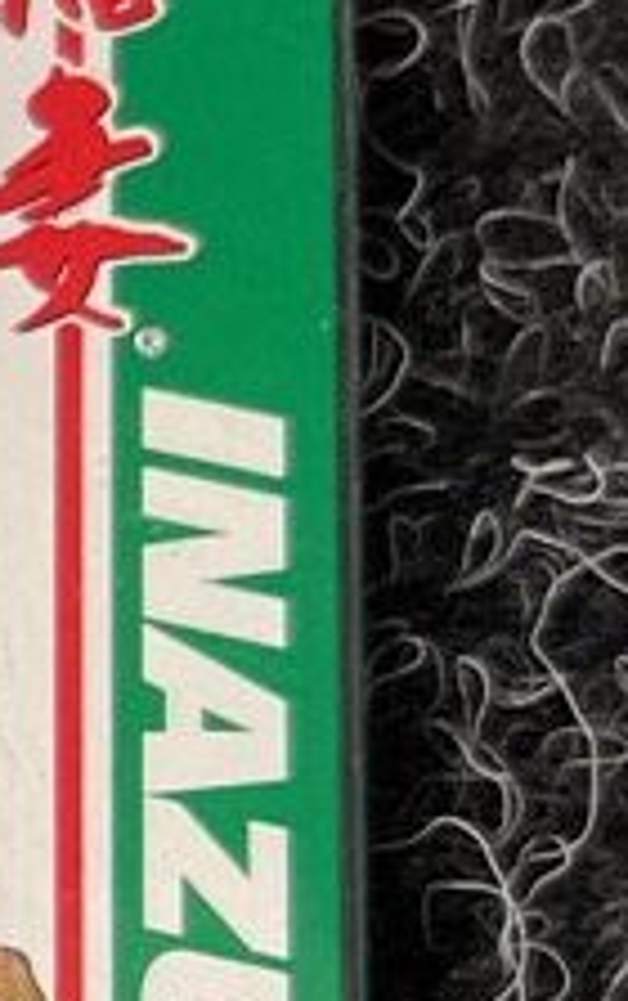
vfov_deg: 13.1
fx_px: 4313
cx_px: -1068
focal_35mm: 158
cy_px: 884
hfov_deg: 7.6
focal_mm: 5.7
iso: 125
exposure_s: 1/63
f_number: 1.5
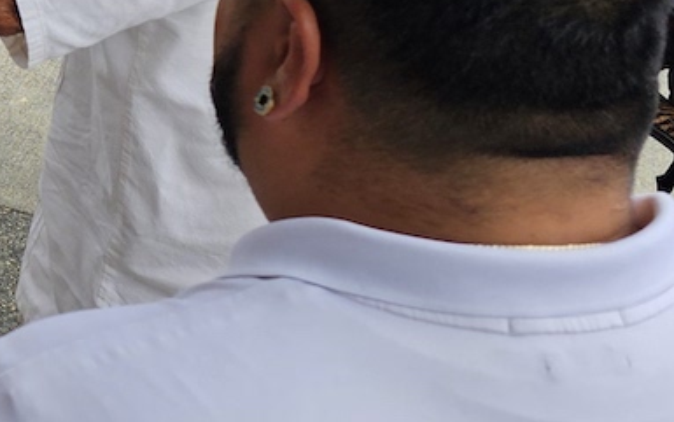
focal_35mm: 114
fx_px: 2095
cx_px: -509
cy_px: -355
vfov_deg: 10.7
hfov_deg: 15.8
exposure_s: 1/336
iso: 10
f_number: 1.7
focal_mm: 6.3
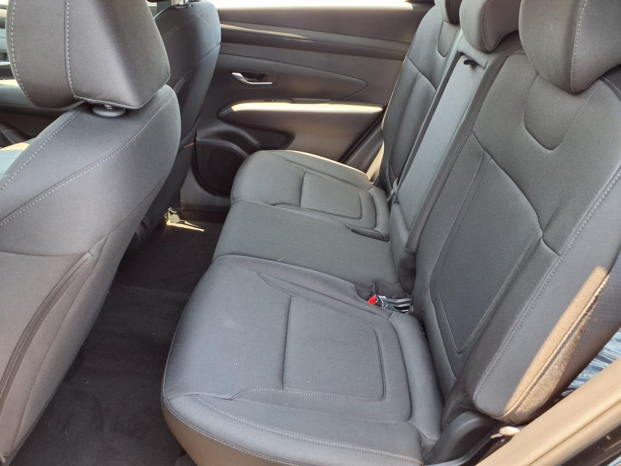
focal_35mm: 27
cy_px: 233
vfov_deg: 51.4
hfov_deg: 65.3
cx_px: 310
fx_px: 484
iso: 40
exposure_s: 1/40
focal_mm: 3.58
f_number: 1.9
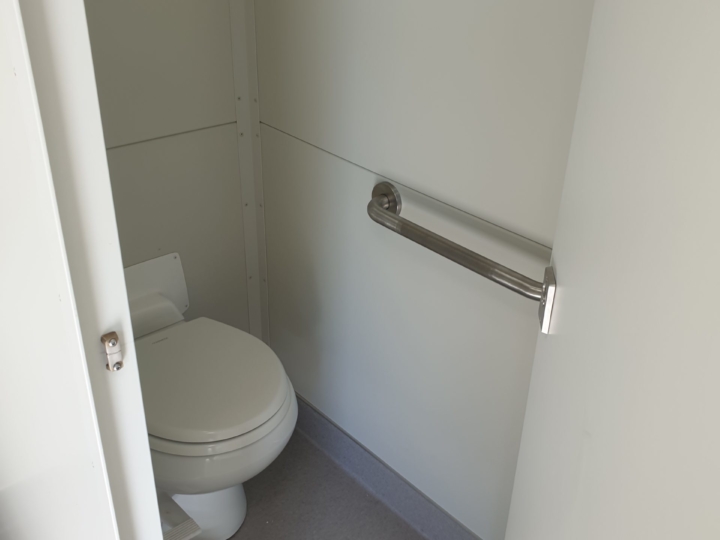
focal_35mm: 26
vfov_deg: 53.1
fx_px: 541
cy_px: 270
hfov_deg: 67.3
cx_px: 360
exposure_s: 1/100
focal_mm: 4.3
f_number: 2.4
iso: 50
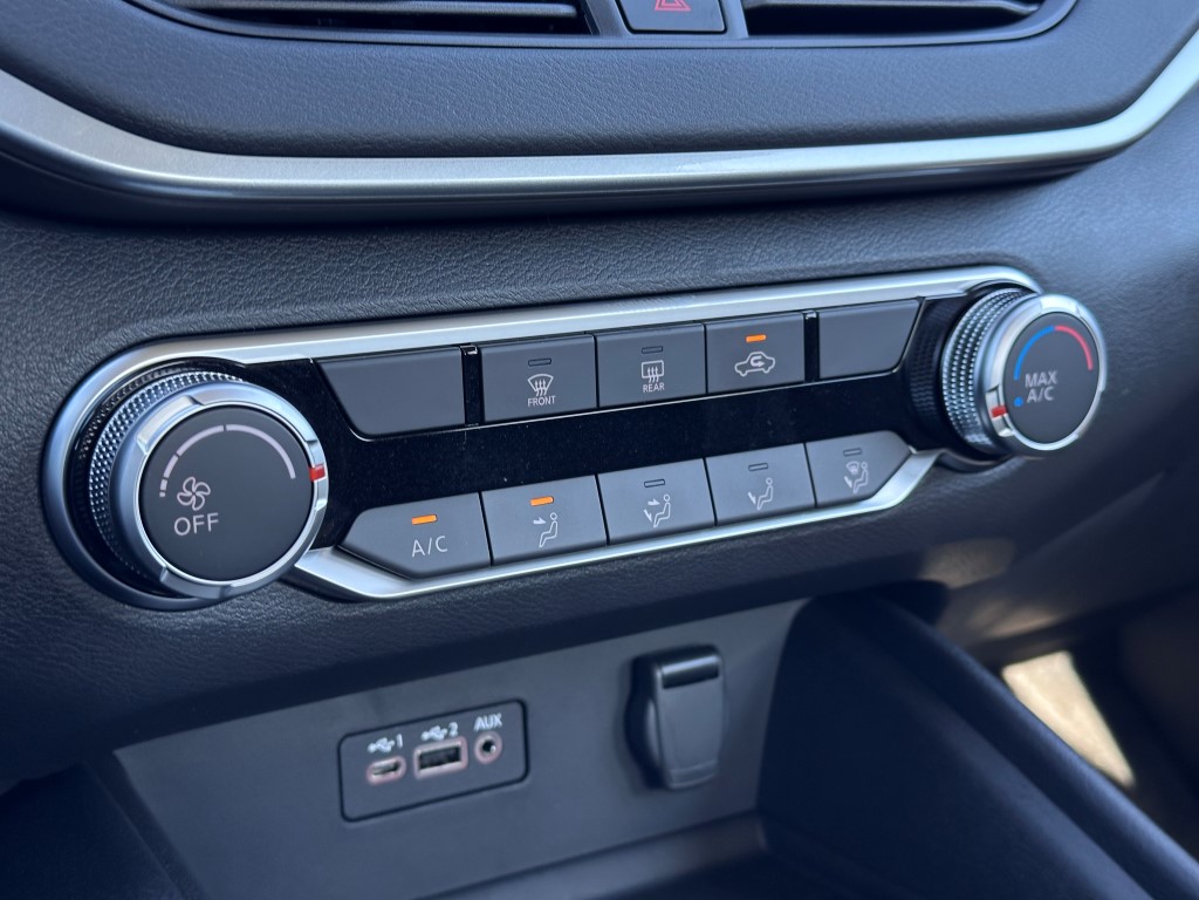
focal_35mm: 48
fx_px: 1663
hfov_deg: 39.7
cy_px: 450
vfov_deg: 30.3
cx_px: 600
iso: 80
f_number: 1.78
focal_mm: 6.86
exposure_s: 1/83
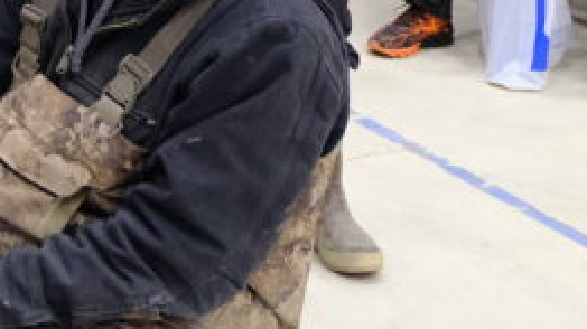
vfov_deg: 9.0
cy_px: -203
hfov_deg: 14.2
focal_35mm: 131
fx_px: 2038
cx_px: -527
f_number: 4.2
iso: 2000
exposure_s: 1/100
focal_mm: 21.5
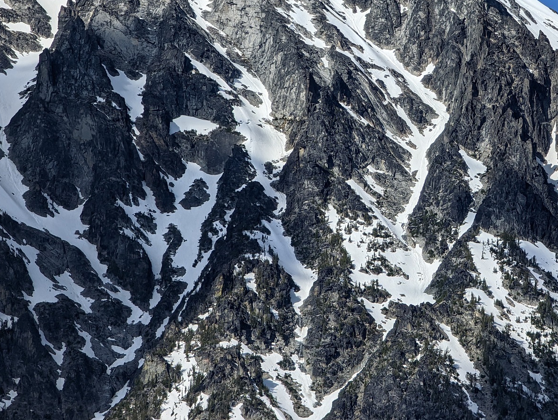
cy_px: 61
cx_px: 399
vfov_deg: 8.3
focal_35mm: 179
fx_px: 2889
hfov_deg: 11.0
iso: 31
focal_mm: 19
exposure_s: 1/1008
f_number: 3.5
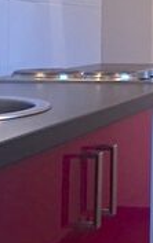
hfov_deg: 13.1
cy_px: 14
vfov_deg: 22.1
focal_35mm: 91
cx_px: 270
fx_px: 606
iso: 125
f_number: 2.2
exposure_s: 1/33
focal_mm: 4.15
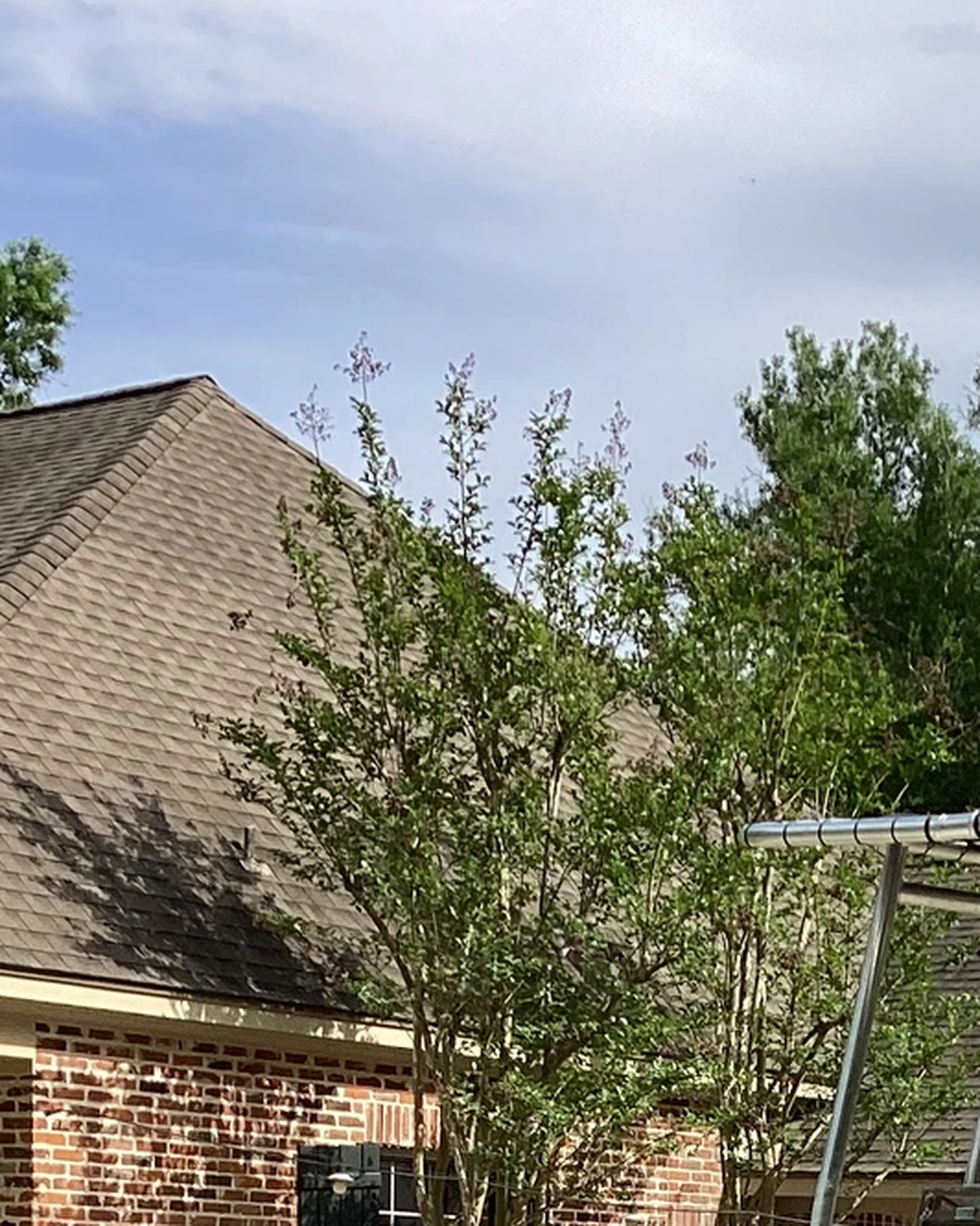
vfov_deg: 19.0
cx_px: 811
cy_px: 1729
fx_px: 3299
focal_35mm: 91
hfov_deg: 16.7
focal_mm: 3.3
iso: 25
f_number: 2.4
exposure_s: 1/947
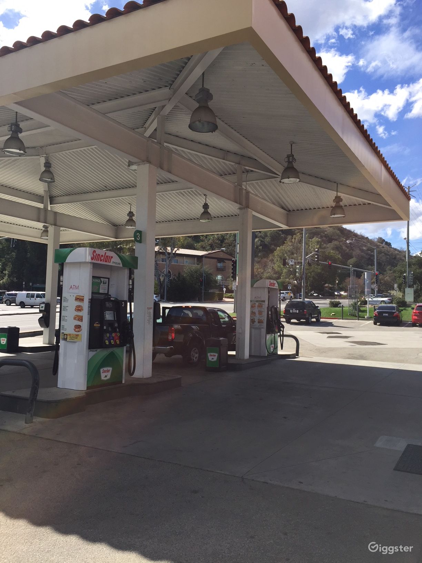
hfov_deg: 48.2
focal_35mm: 29
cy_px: 282
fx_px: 471
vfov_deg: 61.7
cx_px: 211
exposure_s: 1/1364
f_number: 2.2
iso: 32
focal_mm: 4.15
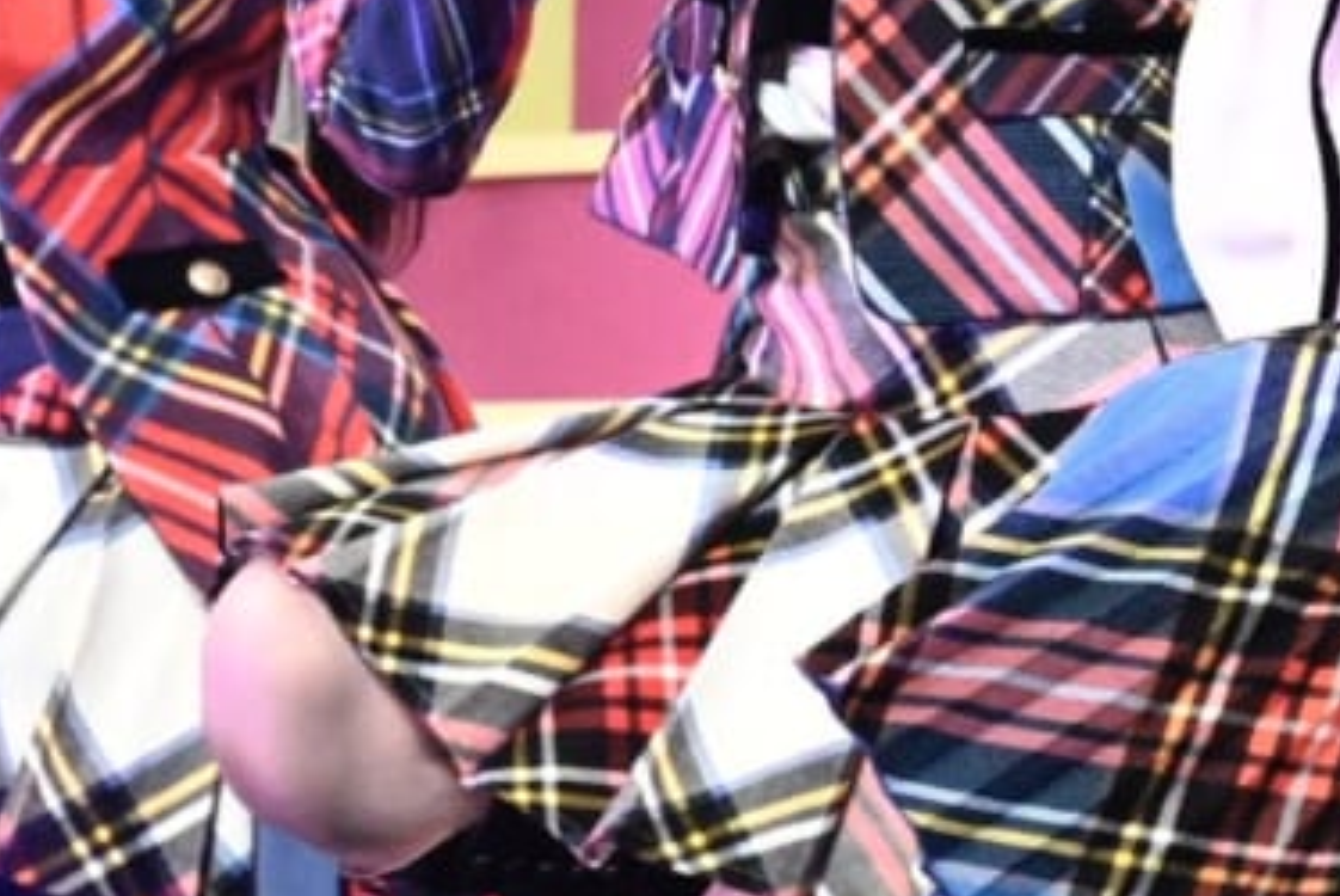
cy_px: -1403
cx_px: 3200
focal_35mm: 376
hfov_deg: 5.3
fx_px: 14006
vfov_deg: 3.6
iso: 3200
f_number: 6.3
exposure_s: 1/640
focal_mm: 55
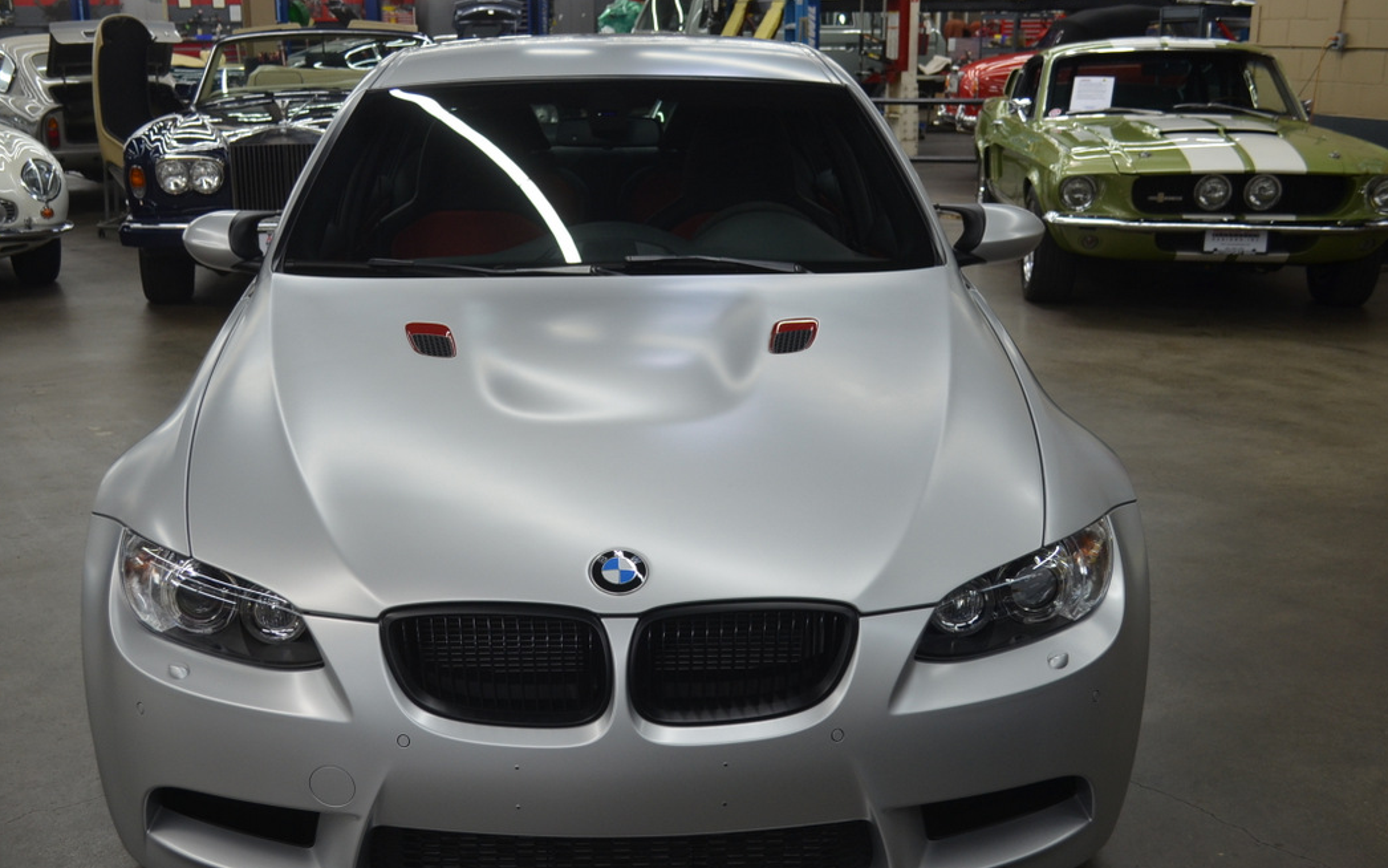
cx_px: 610
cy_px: 524
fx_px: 1589
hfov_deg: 47.1
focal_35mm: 42
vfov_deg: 30.5
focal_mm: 24
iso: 400
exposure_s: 1/80
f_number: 4.5
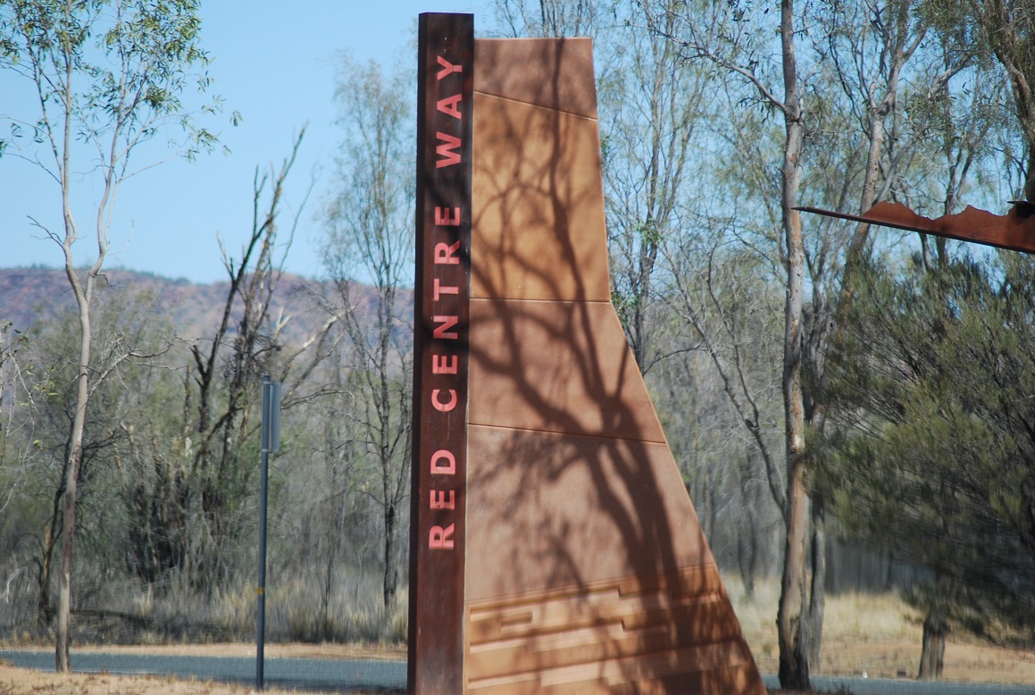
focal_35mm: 300
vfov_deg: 4.6
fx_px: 8643
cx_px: 518
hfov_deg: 6.9
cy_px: 348
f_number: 4.8
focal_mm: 200
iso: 200
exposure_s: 1/1000
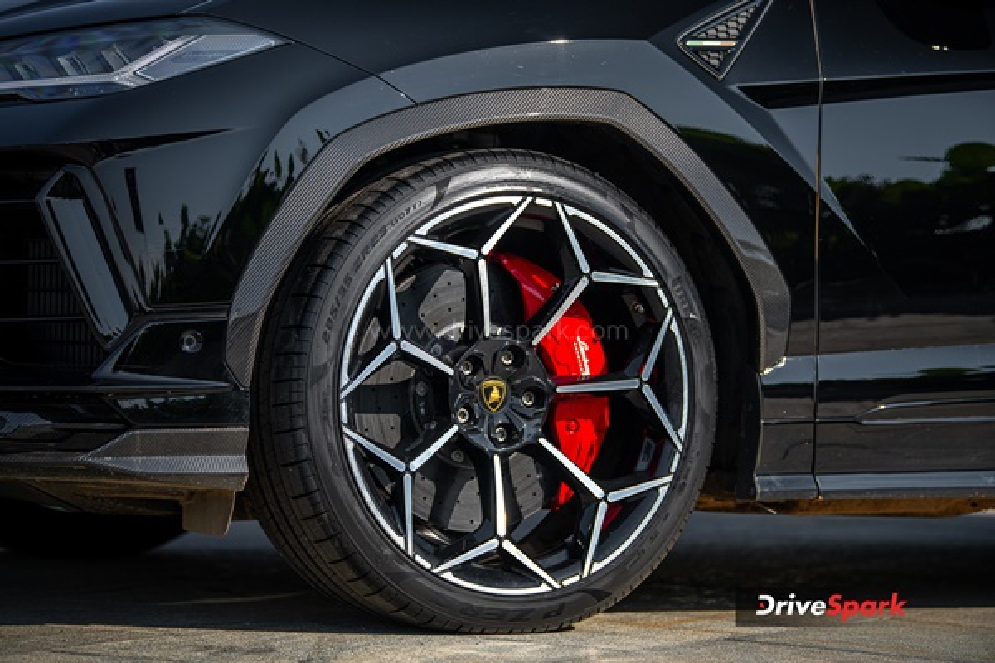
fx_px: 3095
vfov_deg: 12.2
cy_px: 332
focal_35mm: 112
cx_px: 498
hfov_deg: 18.3
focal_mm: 112
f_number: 2.8
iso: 400
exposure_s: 1/250
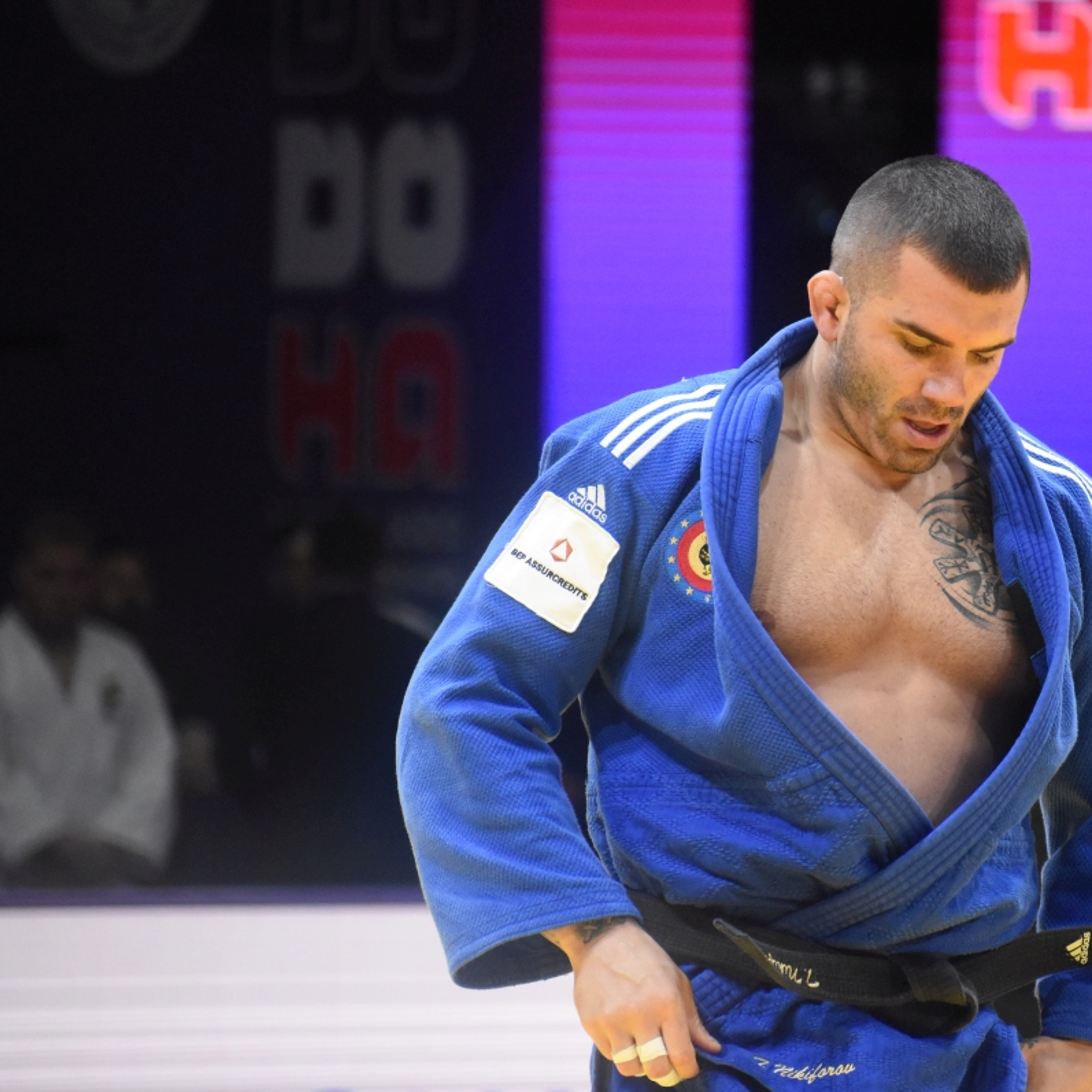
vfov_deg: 4.2
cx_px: 807
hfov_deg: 4.2
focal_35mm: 422
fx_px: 15061
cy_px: 547
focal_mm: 220
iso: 3200
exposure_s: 1/800
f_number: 5.6
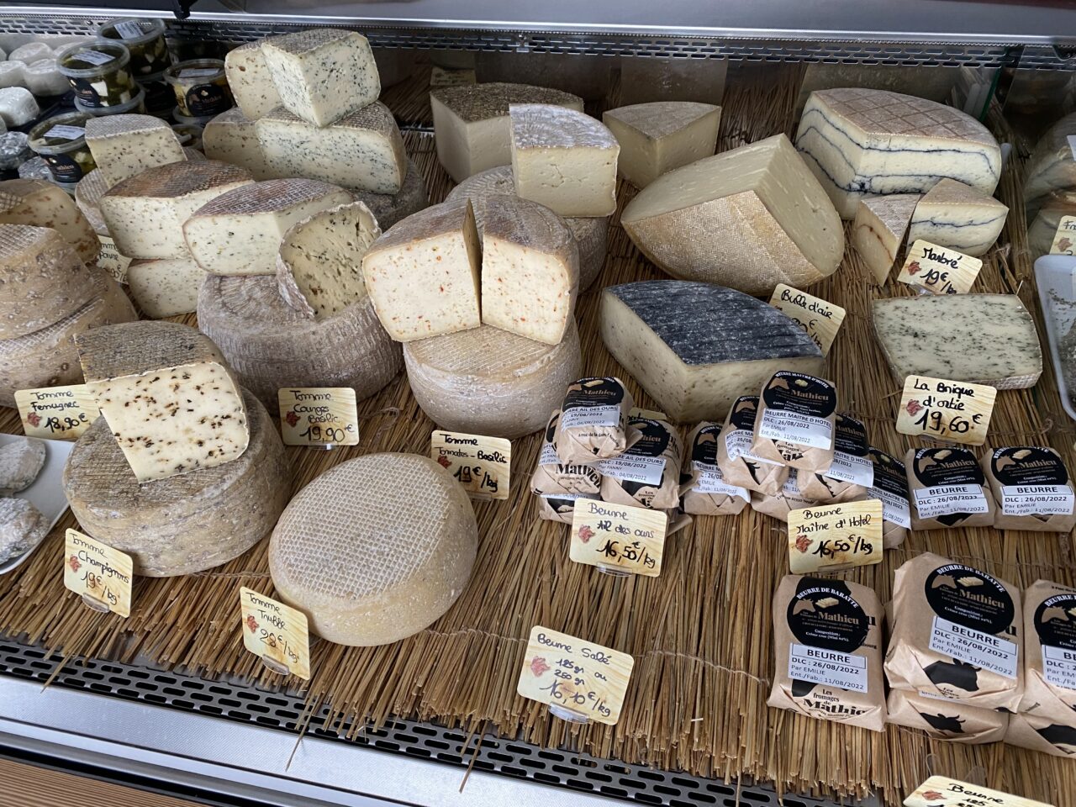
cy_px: 404
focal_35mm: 26
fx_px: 808
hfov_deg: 67.3
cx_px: 538
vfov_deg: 53.1
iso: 160
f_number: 1.8
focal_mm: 4.25
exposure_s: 1/50
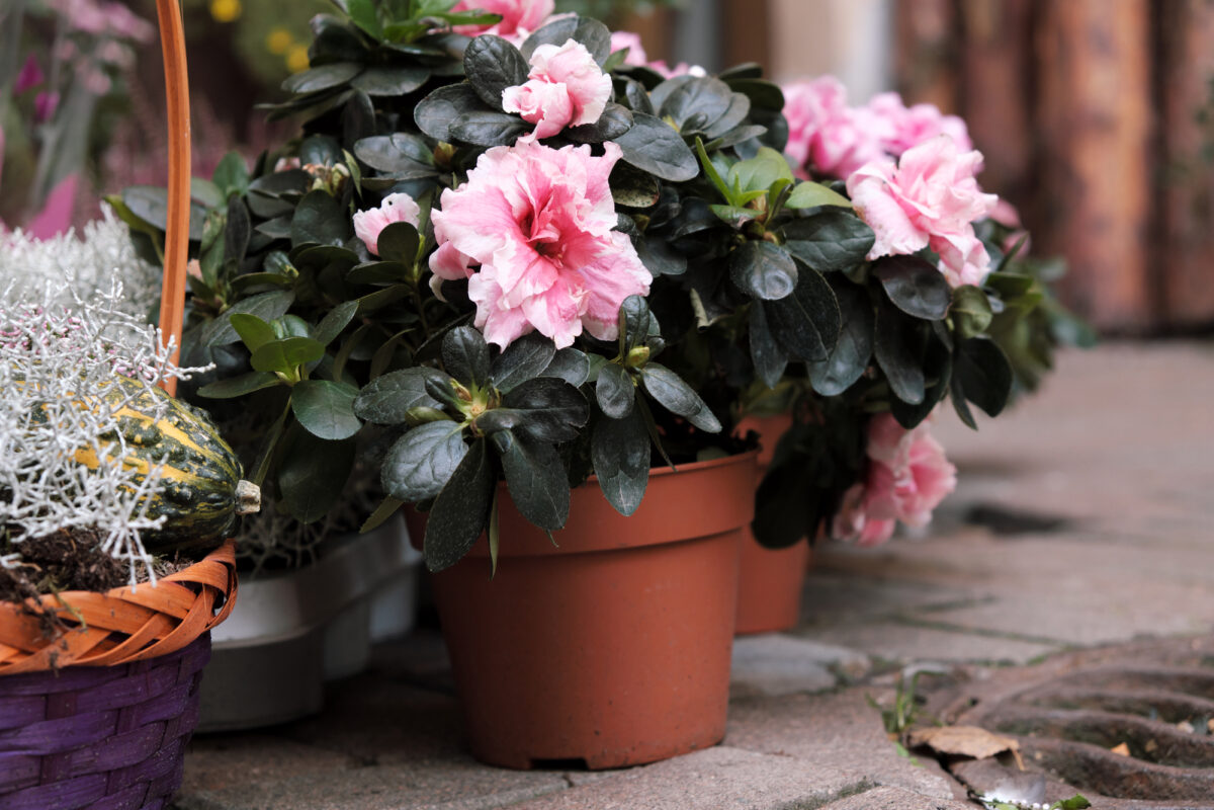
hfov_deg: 27.7
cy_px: 405
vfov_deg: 18.7
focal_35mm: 73
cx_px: 607
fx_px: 2462
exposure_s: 1/58
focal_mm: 48.4
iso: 500
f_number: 4
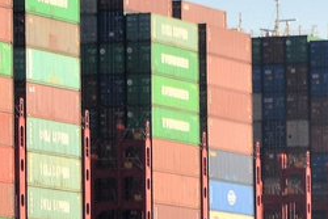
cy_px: 121
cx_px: -226
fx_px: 3902
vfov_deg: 3.2
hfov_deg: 4.8
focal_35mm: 428
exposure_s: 1/250
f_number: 8
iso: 100
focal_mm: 44
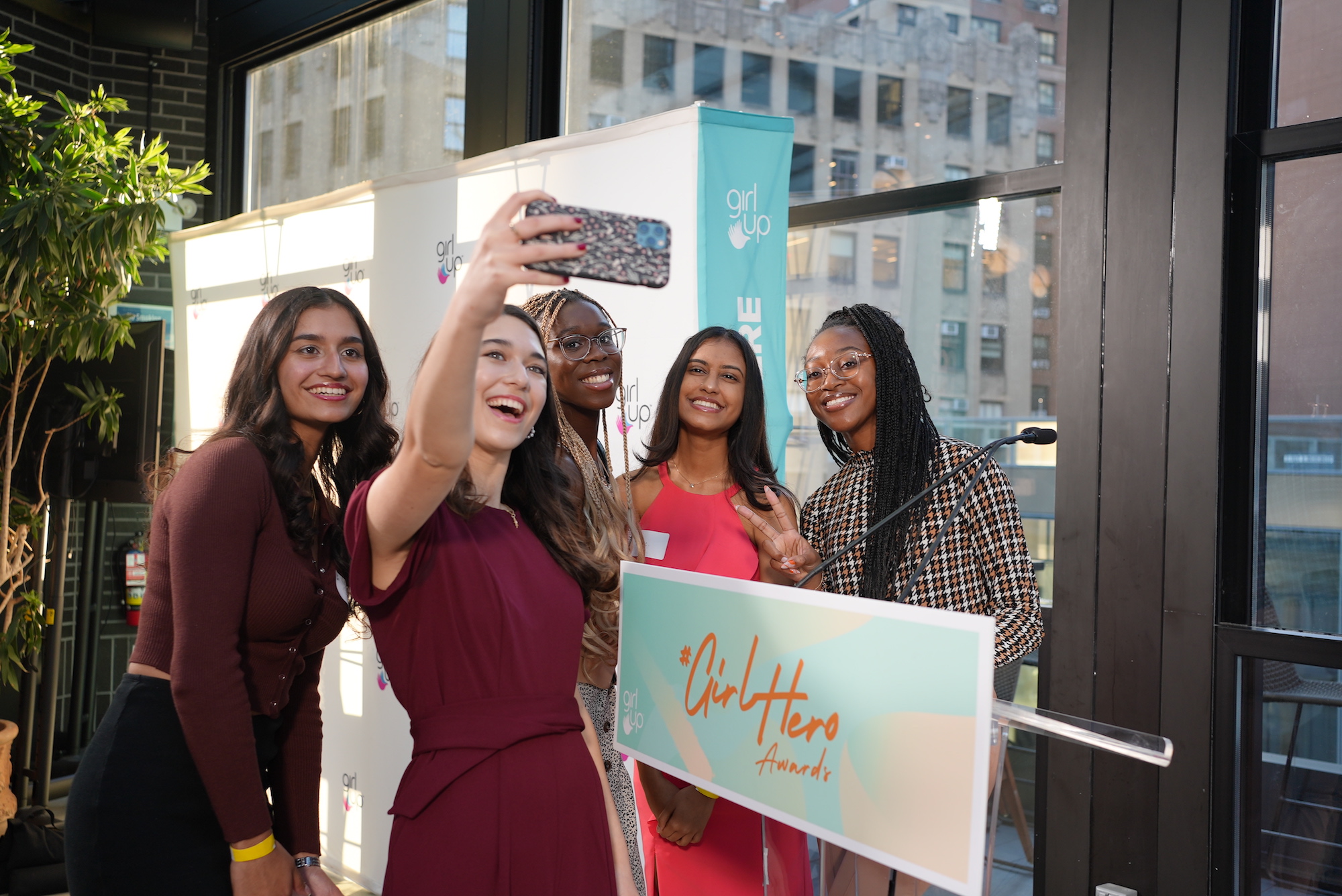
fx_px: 1305
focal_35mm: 35
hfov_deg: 54.4
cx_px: 671
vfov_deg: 37.9
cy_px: 448
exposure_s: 1/160
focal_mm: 35
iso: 250
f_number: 4
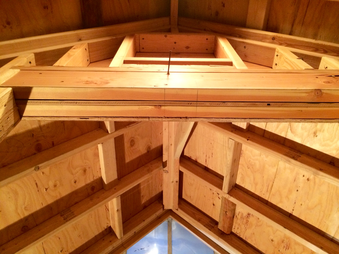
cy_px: 127
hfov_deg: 60.0
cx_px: 170
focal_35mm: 30
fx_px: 294
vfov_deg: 46.8
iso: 320
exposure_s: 1/30
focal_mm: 4.12
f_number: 2.2
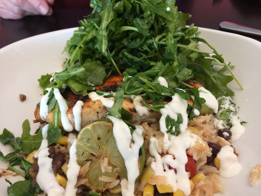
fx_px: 219
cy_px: 98
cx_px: 130
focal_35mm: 29
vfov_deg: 48.2
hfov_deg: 61.7
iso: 100
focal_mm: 4.15
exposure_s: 1/30
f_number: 2.2
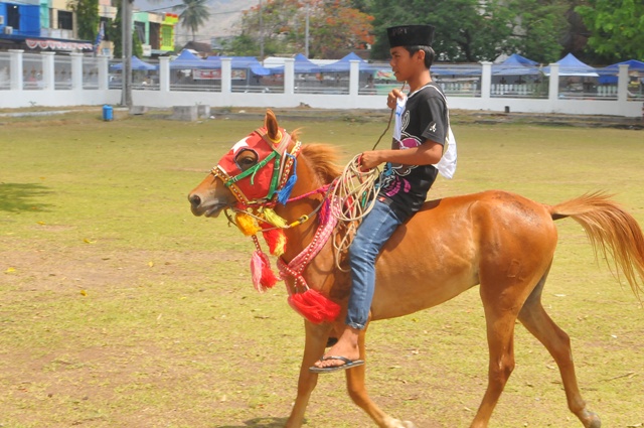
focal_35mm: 66
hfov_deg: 30.5
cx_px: 322
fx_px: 1179
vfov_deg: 20.6
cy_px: 214
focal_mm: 44
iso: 1250
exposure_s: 1/200
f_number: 20
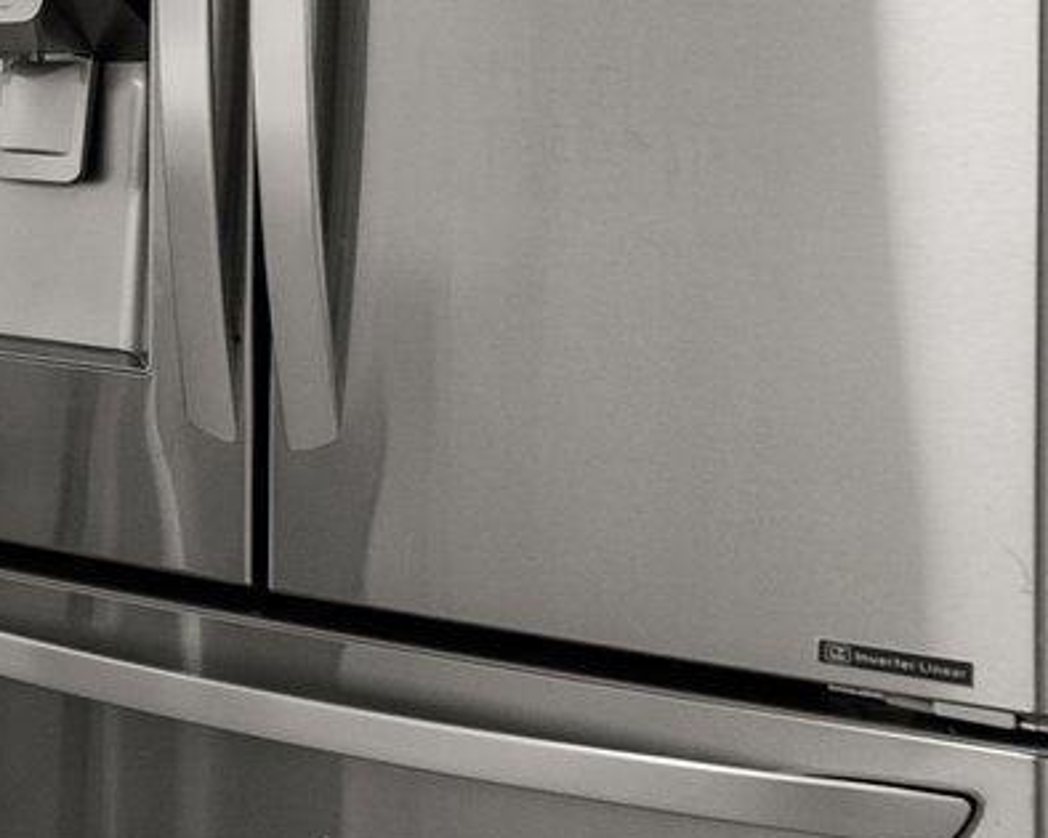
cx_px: -1373
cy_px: -12
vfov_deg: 18.0
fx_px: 2574
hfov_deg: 15.2
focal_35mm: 83
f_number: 8
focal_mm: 17
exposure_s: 1/5
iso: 500
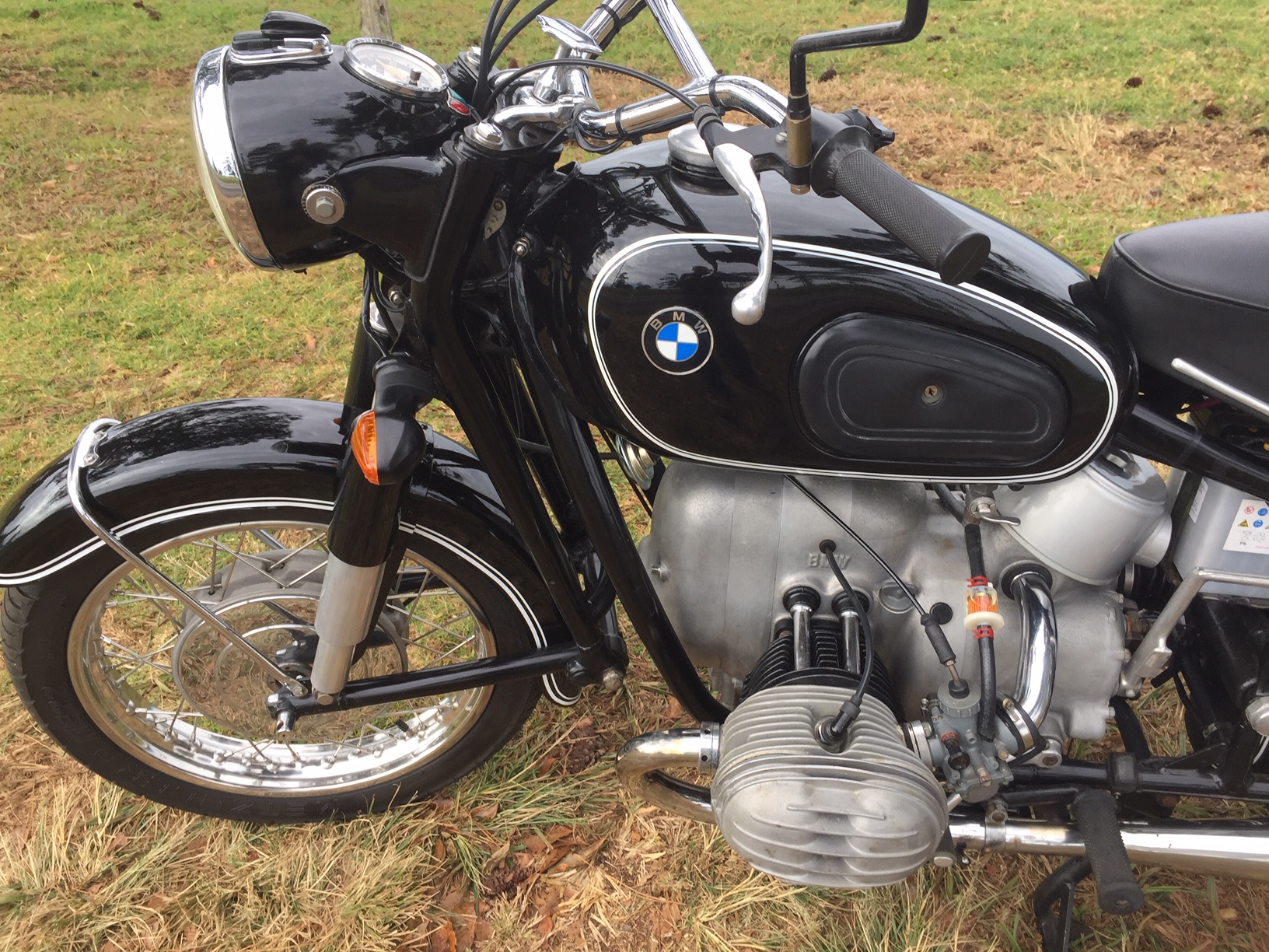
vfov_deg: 48.2
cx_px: 634
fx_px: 1063
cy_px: 476
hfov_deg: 61.7
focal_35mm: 29
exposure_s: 1/377
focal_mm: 4.15
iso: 32
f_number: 2.2
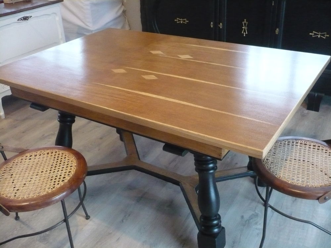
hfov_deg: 52.6
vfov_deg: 40.7
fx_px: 335
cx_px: 166
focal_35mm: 35
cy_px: 124
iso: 800
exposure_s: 1/40
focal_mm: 5.8
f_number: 2.8
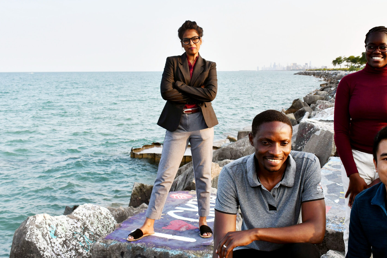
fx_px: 441
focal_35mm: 41
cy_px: 72
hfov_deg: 47.2
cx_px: 223
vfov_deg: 32.2
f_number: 6.3
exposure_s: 1/250
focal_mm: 18
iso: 200
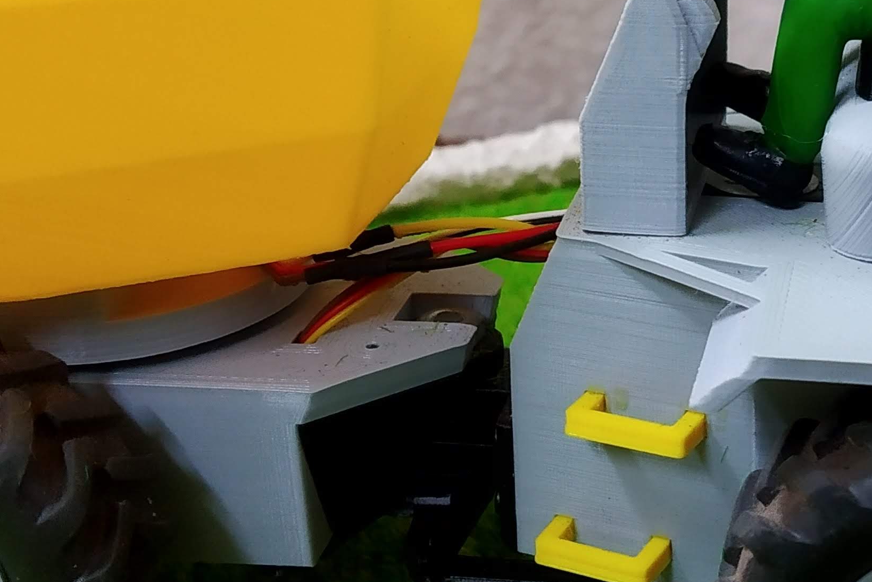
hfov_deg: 29.3
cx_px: 774
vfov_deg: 20.6
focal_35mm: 66
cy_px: 220
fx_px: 1599
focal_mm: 3.82
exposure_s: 1/33
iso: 320
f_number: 2.2
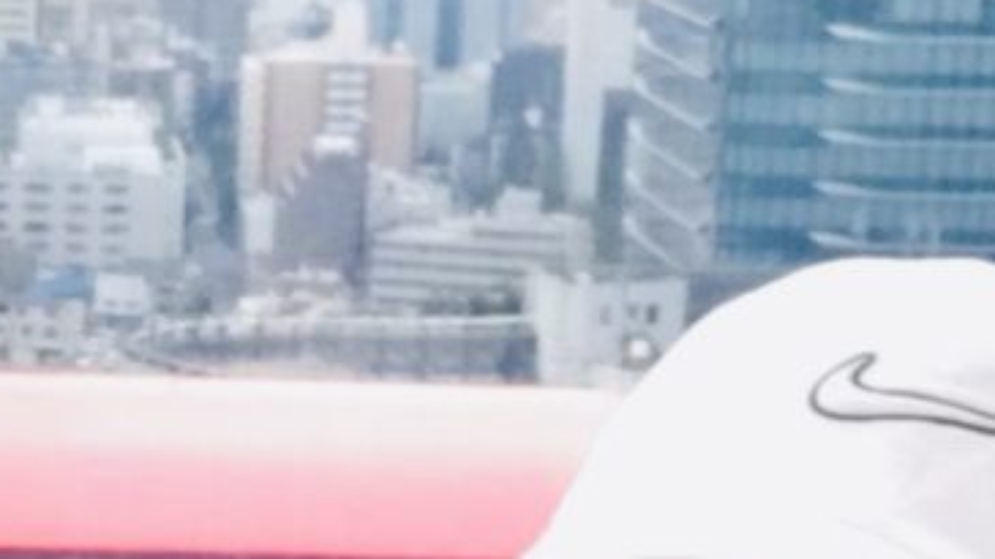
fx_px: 5169
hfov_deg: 10.9
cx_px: 11
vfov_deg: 5.9
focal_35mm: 196
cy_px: 1479
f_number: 2.2
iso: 32
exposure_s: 1/120
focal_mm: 2.87
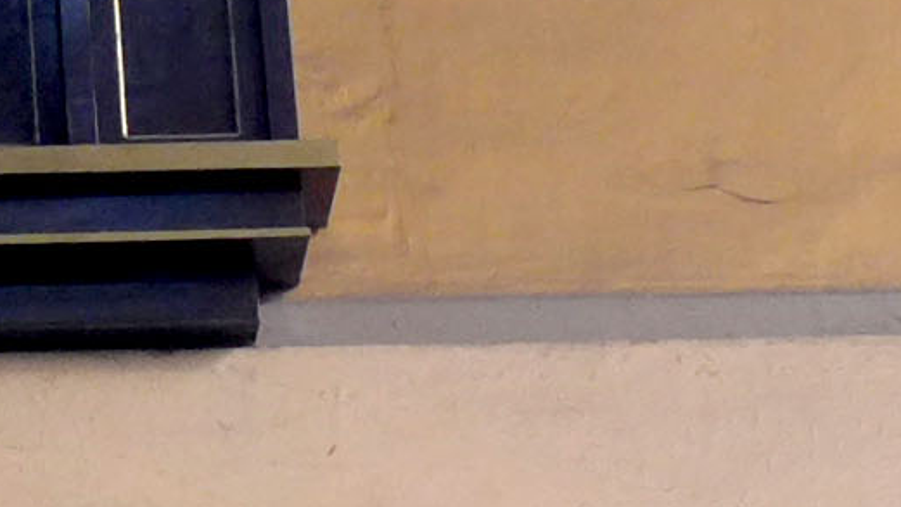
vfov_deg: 4.7
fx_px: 5805
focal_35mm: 243
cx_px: -453
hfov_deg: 8.7
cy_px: -1168
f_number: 2.8
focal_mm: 6.3
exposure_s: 1/30
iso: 200
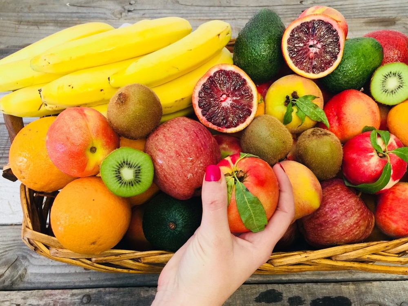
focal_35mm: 29
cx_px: 204
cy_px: 153
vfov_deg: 48.2
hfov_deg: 61.7
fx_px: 342
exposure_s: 1/30
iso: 32
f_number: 2.2
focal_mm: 4.15
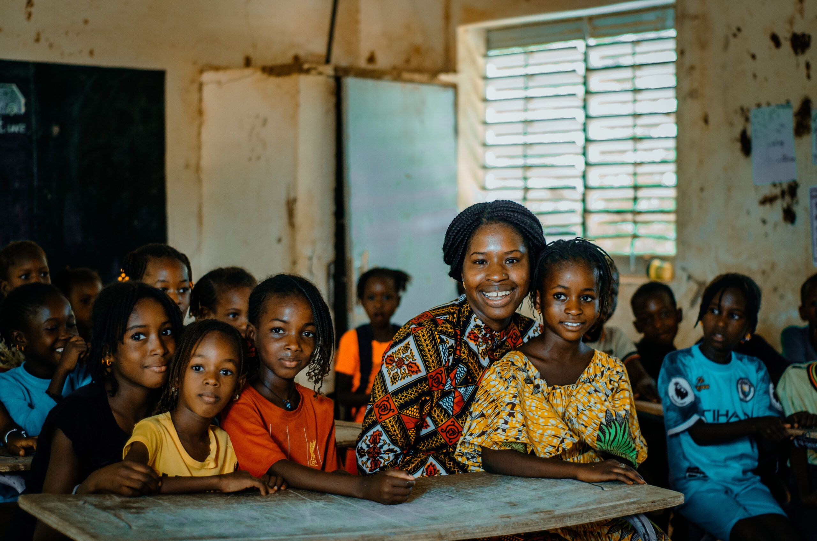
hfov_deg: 27.0
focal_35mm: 75
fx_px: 1699
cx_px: 408
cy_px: 270
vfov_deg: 18.1
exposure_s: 1/125
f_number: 1.8
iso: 640
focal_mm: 50
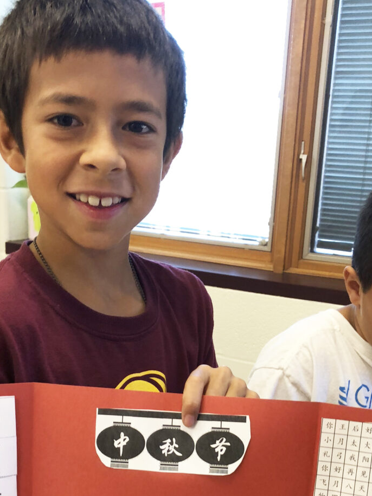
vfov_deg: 38.9
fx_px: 674
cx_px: 195
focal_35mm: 47
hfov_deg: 30.9
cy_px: 395
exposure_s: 1/17
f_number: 1.8
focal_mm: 3.99
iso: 40
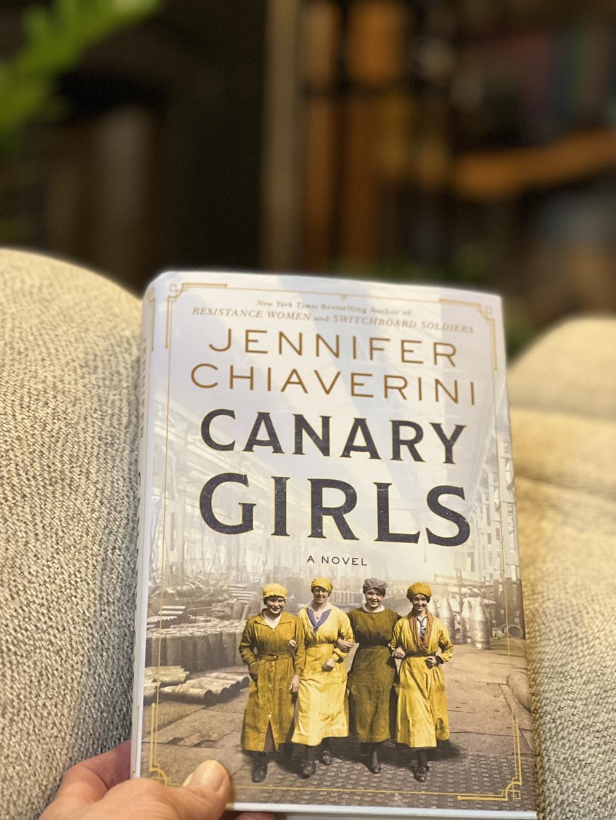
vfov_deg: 25.3
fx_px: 1827
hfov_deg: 19.1
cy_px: 410
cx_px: 308
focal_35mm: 77
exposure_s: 1/24
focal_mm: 9
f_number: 2.8
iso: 400
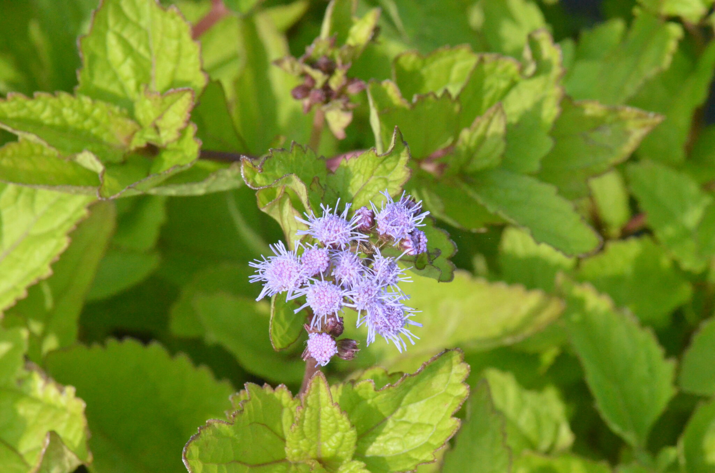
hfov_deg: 16.1
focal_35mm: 128
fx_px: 2527
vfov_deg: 10.7
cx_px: 358
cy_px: 236
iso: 6400
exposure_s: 1/1600
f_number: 20
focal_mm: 85
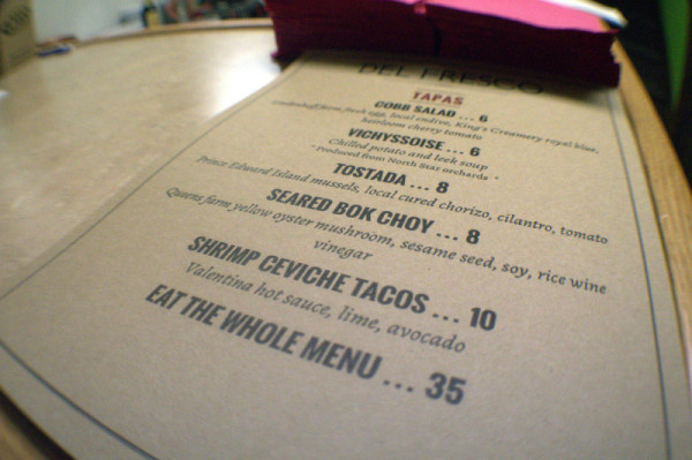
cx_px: 346
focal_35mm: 48
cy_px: 230
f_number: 4.8
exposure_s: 1/400
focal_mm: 32
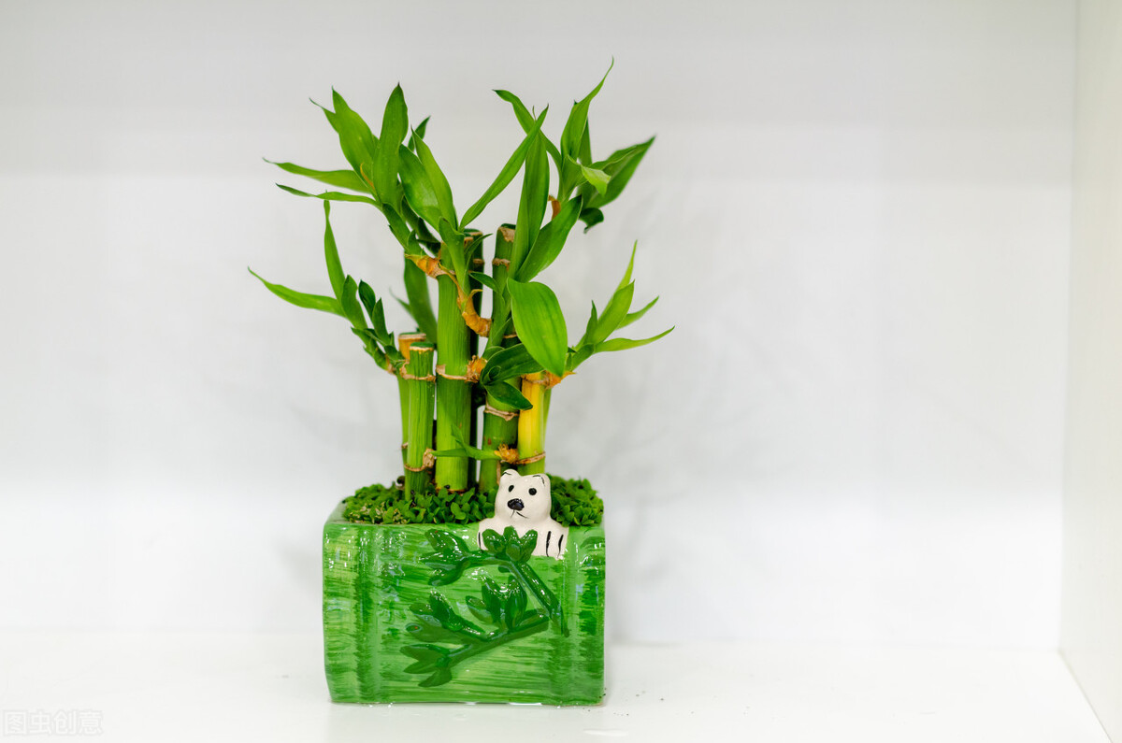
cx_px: 561
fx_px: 2333
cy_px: 372
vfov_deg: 18.1
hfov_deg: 27.0
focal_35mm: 75
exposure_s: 1/60
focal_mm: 50
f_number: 2.5
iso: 400
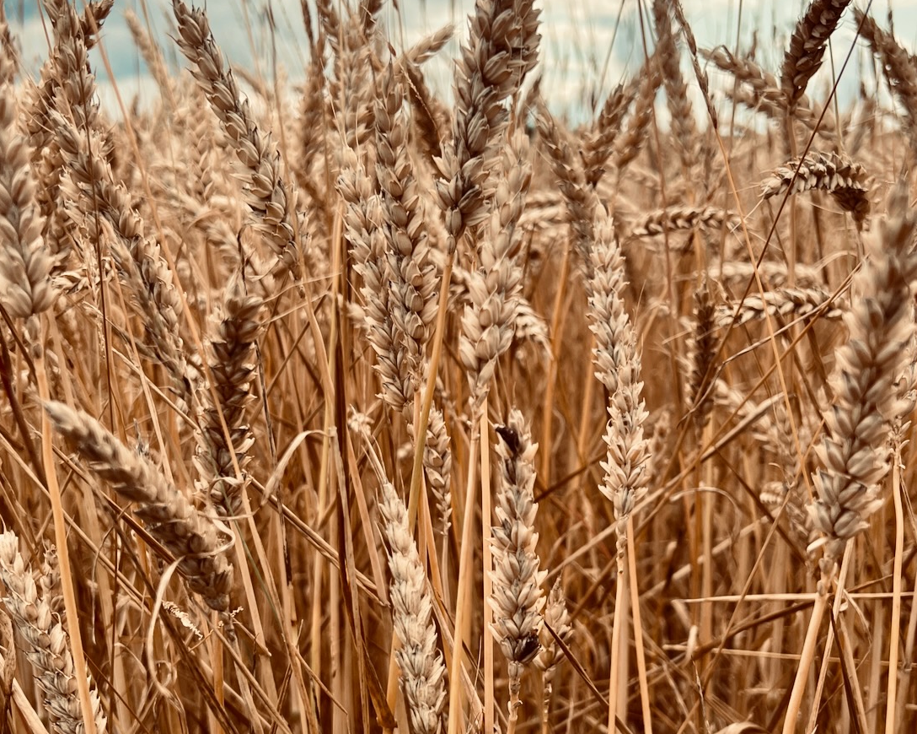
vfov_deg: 51.5
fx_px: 760
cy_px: 371
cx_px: 484
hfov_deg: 62.2
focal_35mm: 28
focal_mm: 5.7
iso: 50
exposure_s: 1/2123
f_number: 1.5
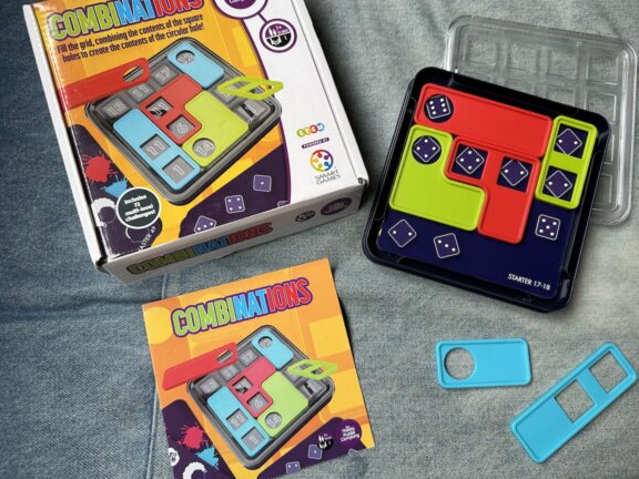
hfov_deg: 69.4
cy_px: 236
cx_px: 332
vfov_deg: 54.9
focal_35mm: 25
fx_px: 461
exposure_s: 1/121
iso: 100
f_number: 1.78
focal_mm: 6.86
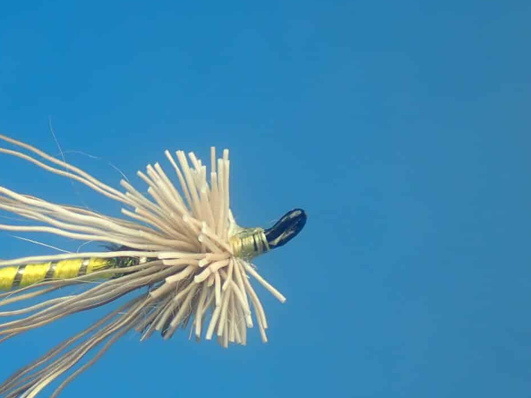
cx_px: 29
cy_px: 283
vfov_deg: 8.5
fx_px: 2668
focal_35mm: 174
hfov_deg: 11.3
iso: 100
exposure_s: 1/200
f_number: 4.5
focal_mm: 15.41
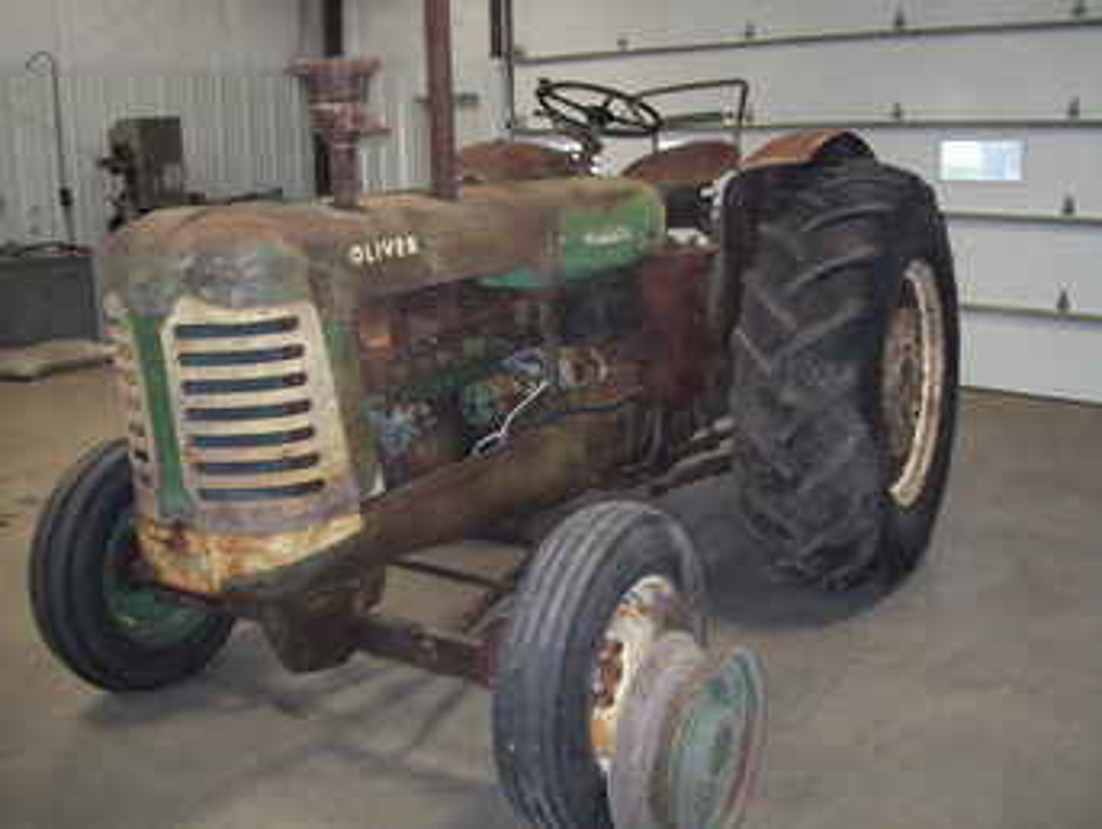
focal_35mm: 36
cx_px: 551
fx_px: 1147
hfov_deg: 51.3
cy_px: 414
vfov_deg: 39.7
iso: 200
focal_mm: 6
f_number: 2.7
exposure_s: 1/60
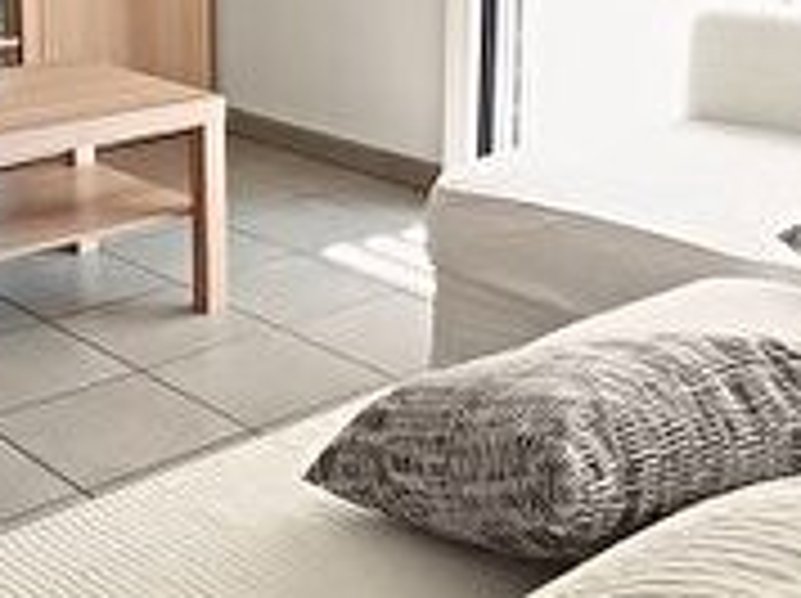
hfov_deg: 28.9
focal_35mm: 67
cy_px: 61
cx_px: 284
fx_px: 1548
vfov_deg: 21.4
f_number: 2.2
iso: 616
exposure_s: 1/50
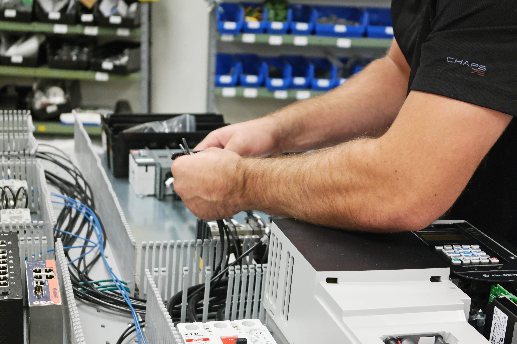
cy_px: 172
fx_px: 991
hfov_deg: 29.2
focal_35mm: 69
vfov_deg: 19.7
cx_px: 258
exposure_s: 1/80
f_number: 5
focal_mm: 45
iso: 1600
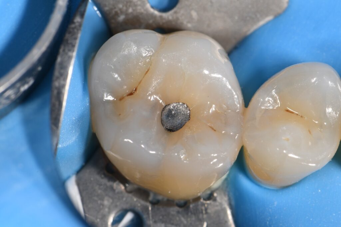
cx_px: 170
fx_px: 1487
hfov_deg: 13.1
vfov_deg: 8.7
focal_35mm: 157
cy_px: 114
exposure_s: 1/160
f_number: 32
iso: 200
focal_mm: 105
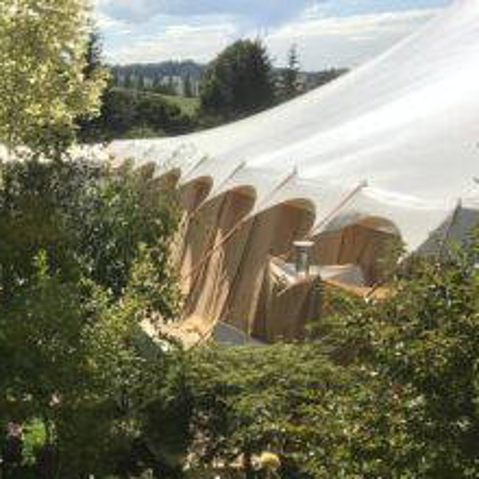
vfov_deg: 24.3
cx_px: -157
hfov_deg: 22.0
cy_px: 385
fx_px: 1096
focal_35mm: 70
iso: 25
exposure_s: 1/1603
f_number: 2.2
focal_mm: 4.15
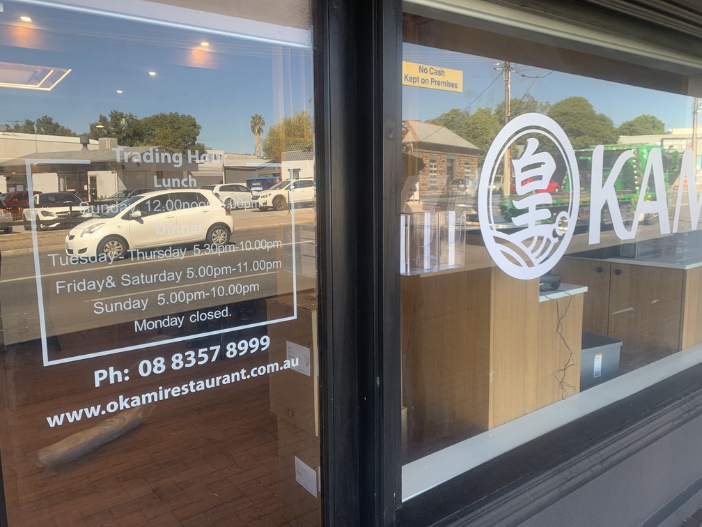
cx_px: 351
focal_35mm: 26
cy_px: 264
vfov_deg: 53.1
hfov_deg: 67.3
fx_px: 527
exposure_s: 1/138
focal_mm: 4.25
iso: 25
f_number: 1.8
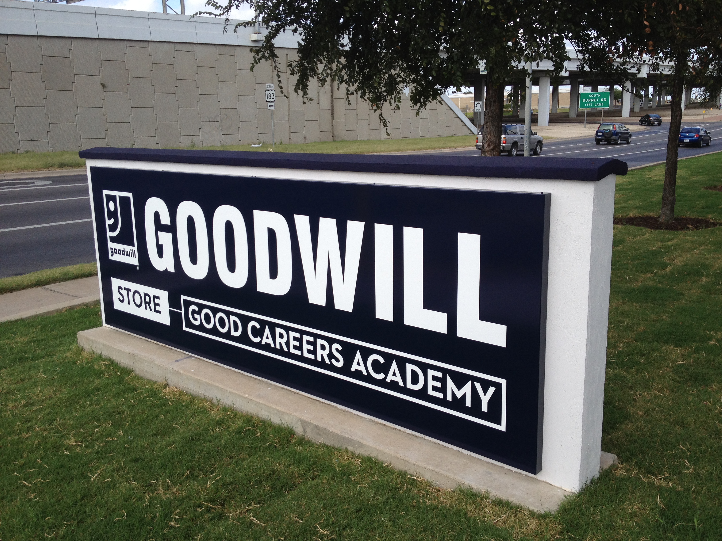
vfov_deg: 40.7
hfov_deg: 52.6
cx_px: 361
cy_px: 270
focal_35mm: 35
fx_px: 730
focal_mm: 4.28
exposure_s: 1/876
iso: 64
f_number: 2.4
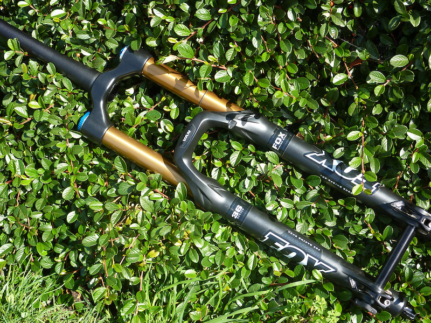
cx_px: 216
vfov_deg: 24.8
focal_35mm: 59
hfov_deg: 32.7
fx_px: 735
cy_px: 162
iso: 80
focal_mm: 9.7
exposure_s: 1/200
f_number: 3.9
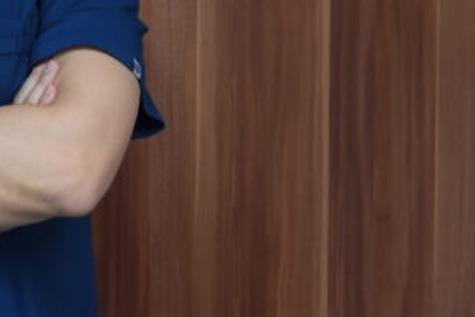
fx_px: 1544
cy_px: -203
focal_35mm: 117
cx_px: -360
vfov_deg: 11.1
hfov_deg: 15.3
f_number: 4.5
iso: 1000
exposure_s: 1/60
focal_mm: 32
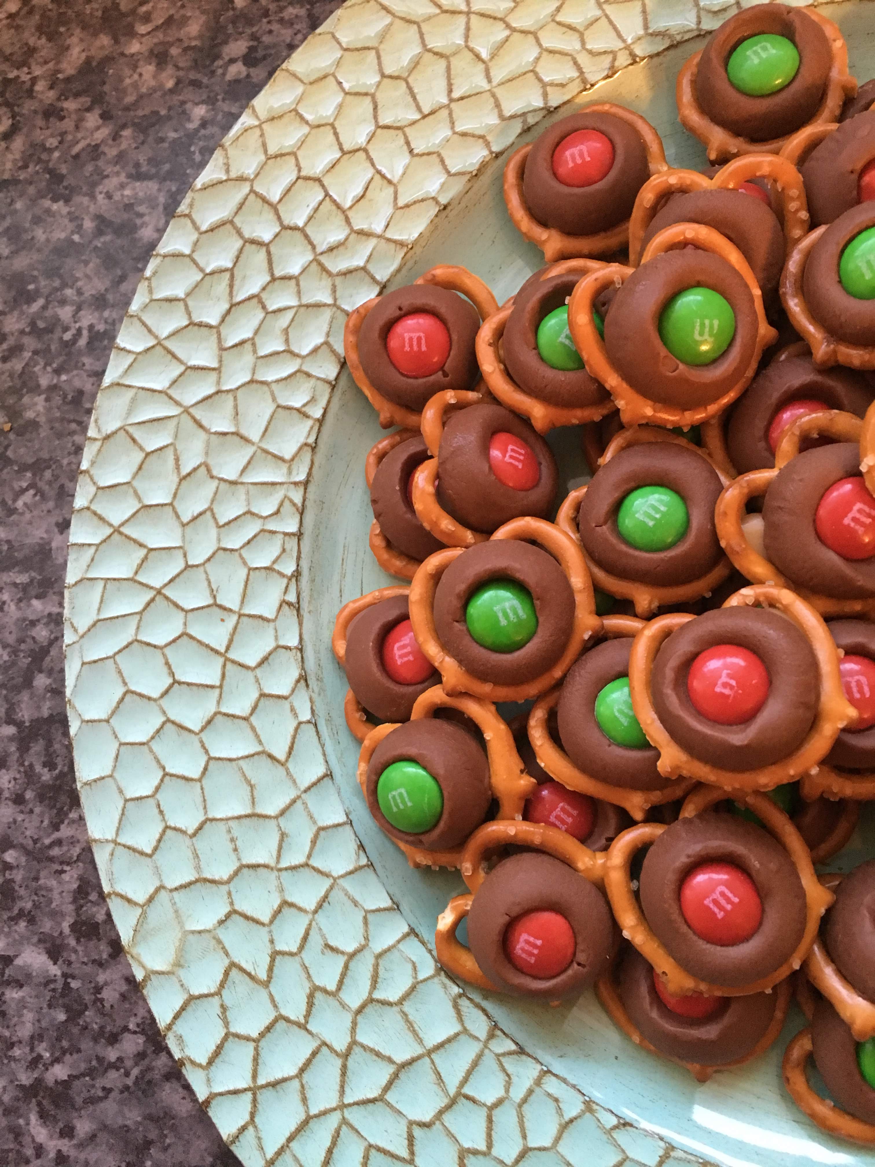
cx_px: 438
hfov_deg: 48.2
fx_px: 977
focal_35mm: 29
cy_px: 584
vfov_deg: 61.7
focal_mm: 4.15
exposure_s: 1/20
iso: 200
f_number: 2.2
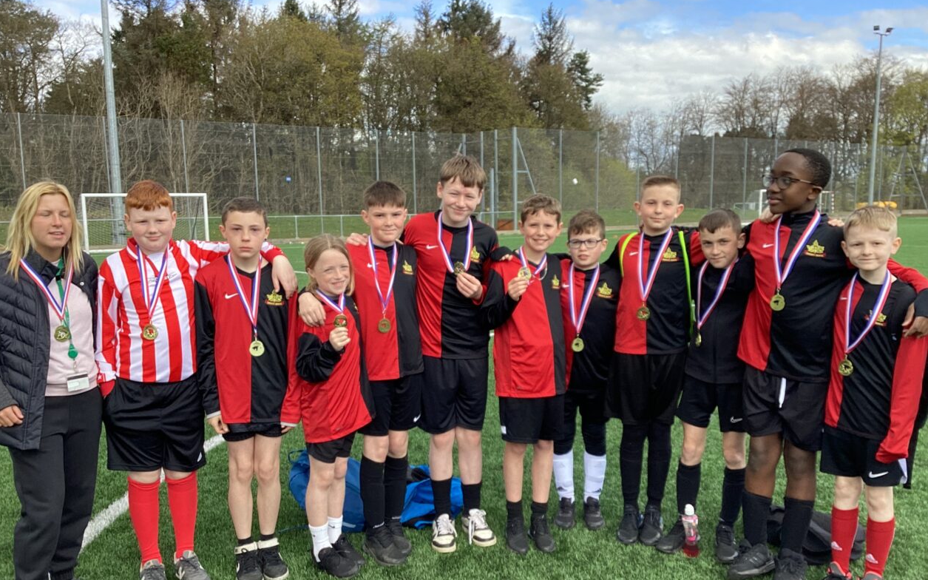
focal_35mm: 33
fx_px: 834
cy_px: 339
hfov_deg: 58.2
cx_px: 463
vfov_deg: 38.2
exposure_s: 1/275
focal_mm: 3.3
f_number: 2.4
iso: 25
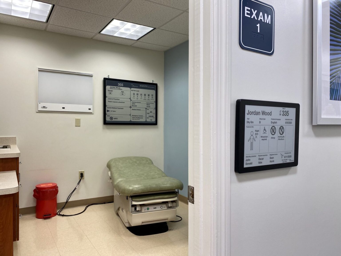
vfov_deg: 53.1
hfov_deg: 67.3
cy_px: 128
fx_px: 256
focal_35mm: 26
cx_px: 170
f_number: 1.8
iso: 64
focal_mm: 4.25
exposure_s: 1/120
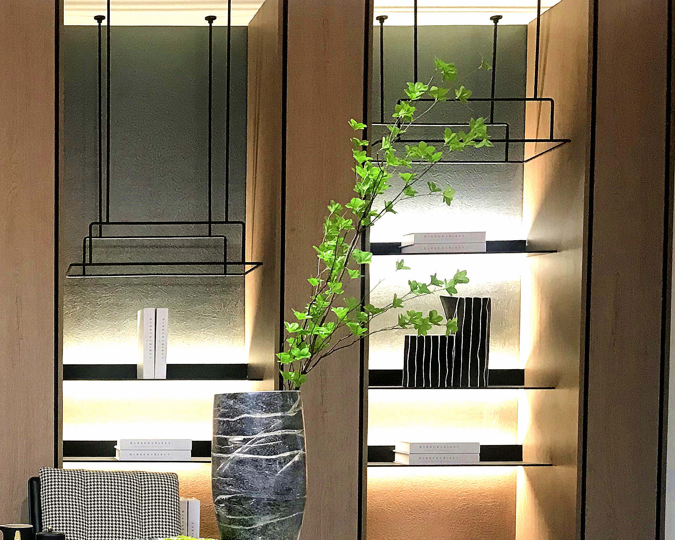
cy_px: 473
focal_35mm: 55
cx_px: 1
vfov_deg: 26.8
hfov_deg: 31.6
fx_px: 1099
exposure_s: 1/17
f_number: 1.8
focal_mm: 3.99
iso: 50
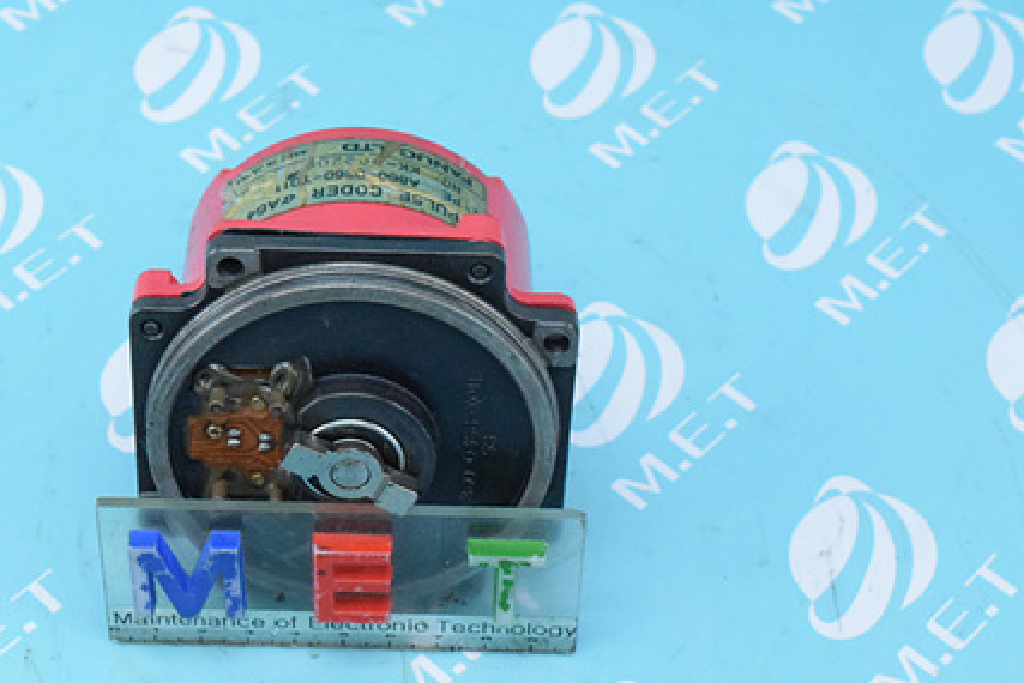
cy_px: 319
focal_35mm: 81
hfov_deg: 25.0
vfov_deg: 16.9
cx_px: 400
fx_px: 2305
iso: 6400
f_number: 10
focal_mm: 36
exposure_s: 1/400
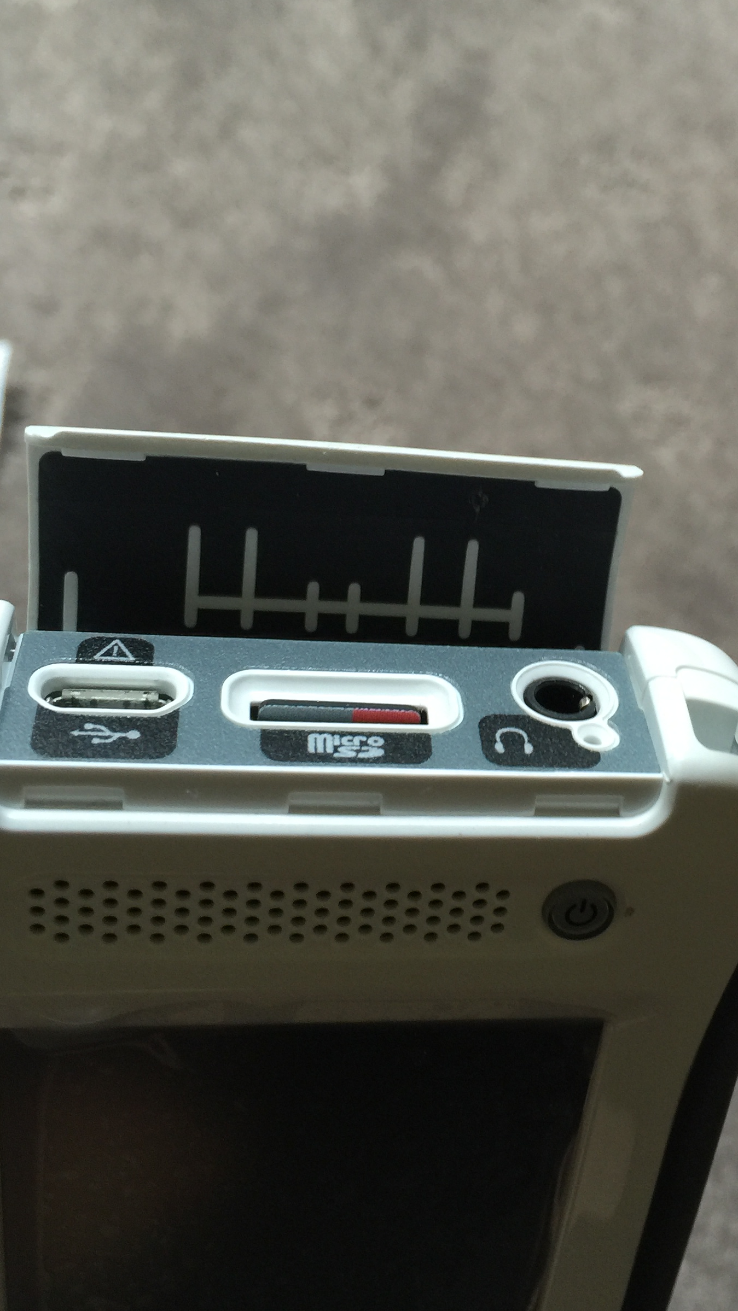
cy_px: 550
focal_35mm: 43
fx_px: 1496
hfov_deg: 27.3
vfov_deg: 47.2
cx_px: 573
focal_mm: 4.15
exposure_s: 1/17
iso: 40
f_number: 2.2
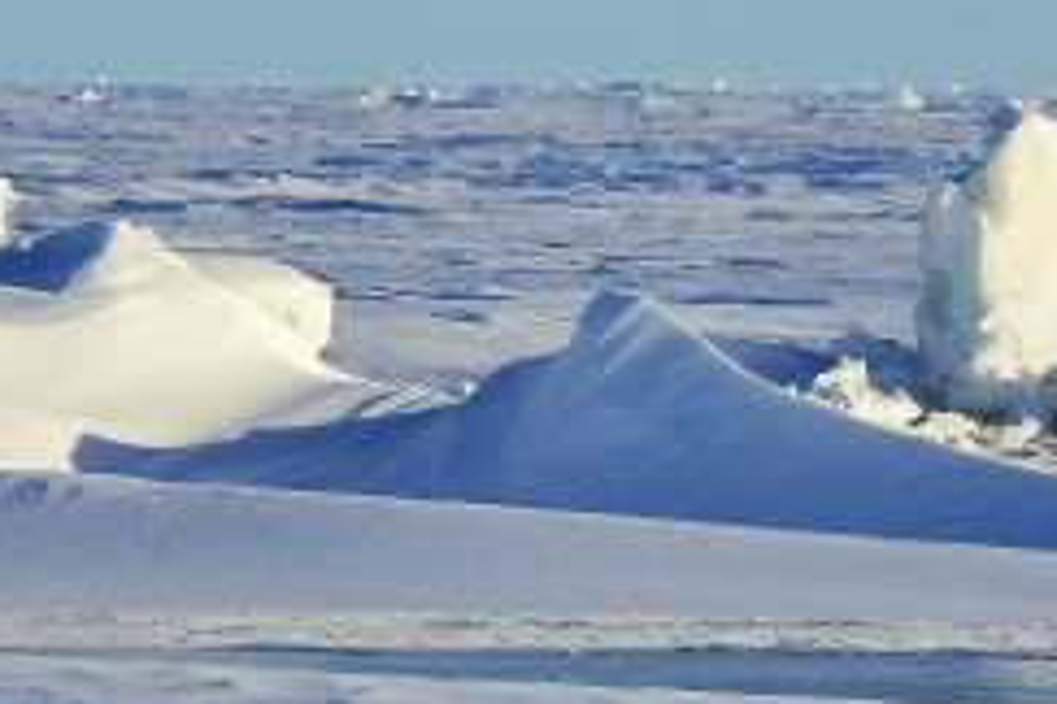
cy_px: 387
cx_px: 900
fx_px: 24309
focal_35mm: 828
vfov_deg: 1.7
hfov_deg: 2.5
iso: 100
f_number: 14
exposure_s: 1/400
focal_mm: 135
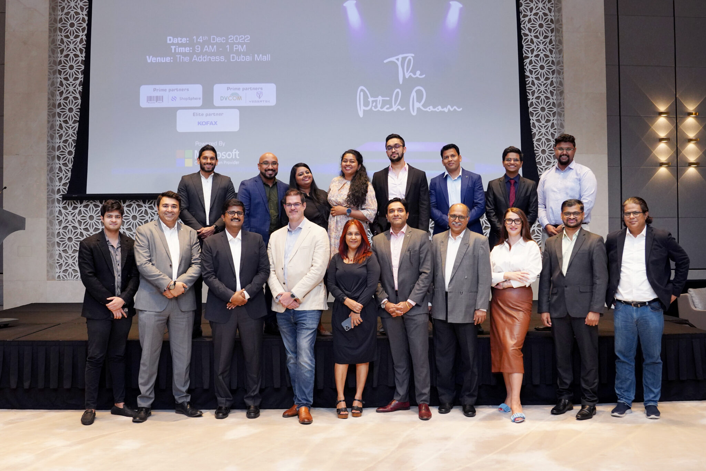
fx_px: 706
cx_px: 353
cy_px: 236
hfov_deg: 53.1
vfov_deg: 36.9
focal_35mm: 36
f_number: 5
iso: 1600
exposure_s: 1/160
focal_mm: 24
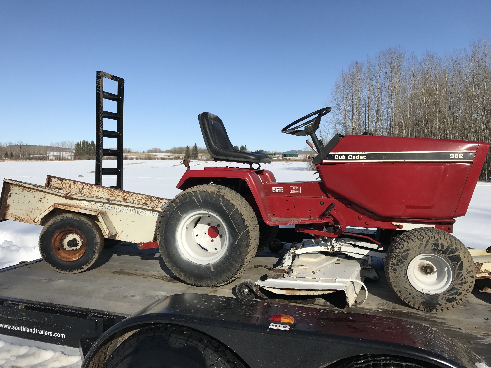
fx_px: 397
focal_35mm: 28
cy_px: 184
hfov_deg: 63.4
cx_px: 246
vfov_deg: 49.7
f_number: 1.8
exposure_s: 1/3831
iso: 20
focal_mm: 3.99
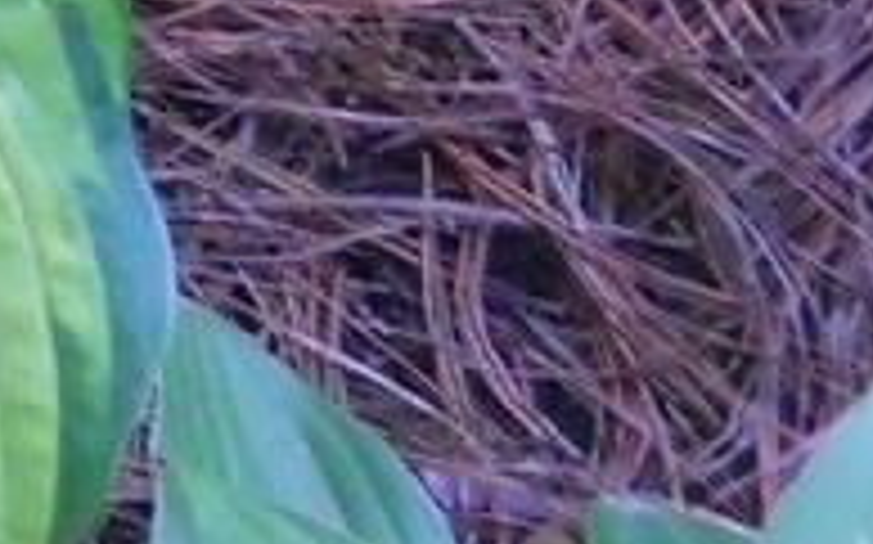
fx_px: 5968
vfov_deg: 5.1
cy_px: -643
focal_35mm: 251
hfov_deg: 7.9
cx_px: -968
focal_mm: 8.3
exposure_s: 1/100
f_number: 3.4
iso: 800
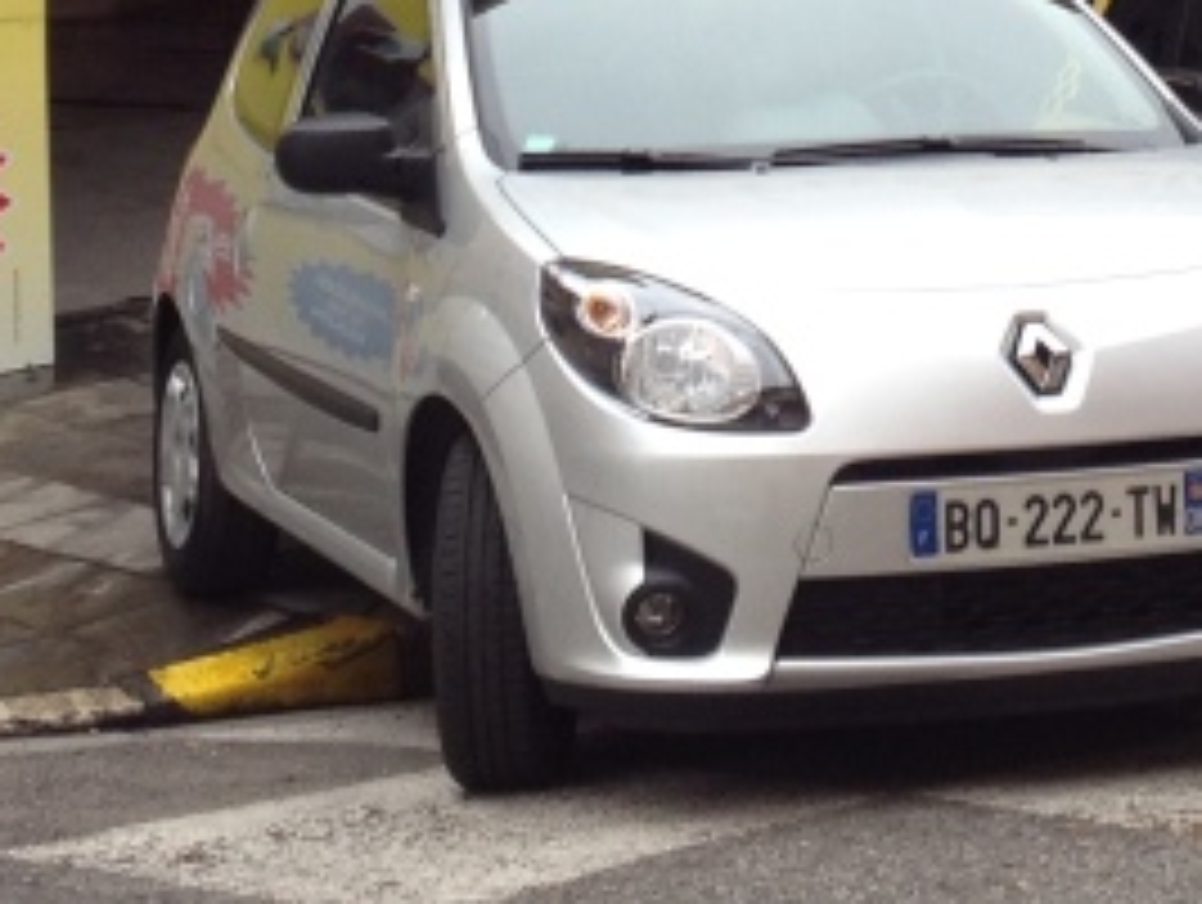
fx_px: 4659
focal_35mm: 134
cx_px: 923
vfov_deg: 10.7
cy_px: -472
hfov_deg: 14.6
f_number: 2.4
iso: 64
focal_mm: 4.28
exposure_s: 1/389
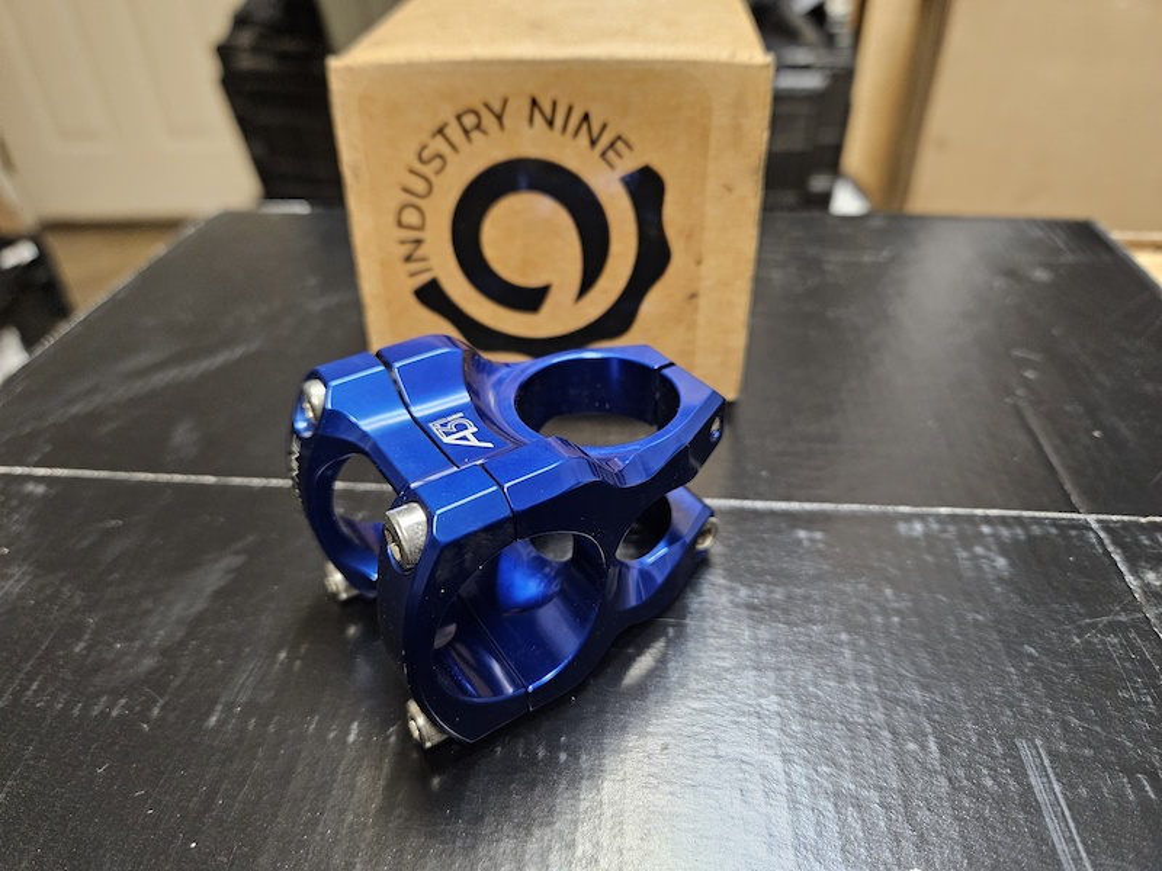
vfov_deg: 58.9
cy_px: 436
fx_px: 772
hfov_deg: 73.9
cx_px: 581
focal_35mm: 23
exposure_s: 1/60
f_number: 1.8
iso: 640
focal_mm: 5.4
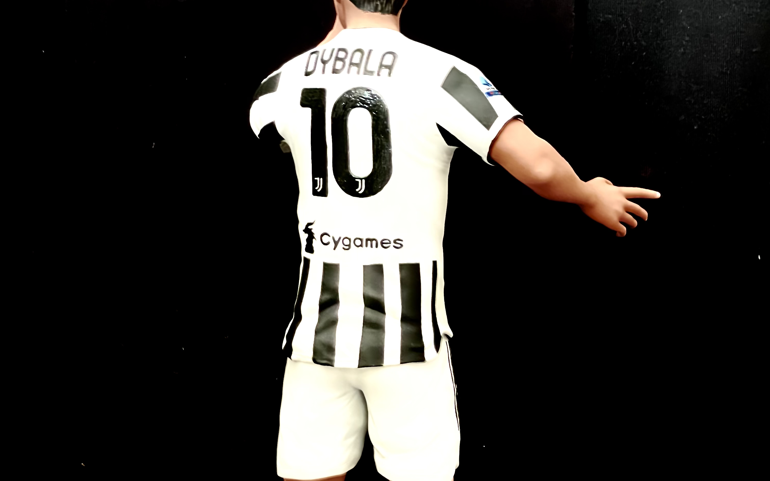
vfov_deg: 17.4
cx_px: 385
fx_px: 1553
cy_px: 408
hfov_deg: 27.8
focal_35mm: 74
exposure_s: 1/60
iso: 800
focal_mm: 6
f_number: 2
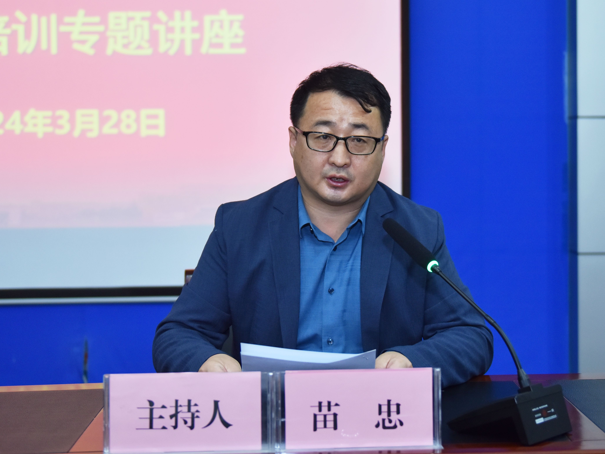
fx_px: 682
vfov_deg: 36.8
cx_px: 339
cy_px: 227
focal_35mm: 39
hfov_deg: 47.8
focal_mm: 36
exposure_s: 1/125
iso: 500
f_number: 2.8
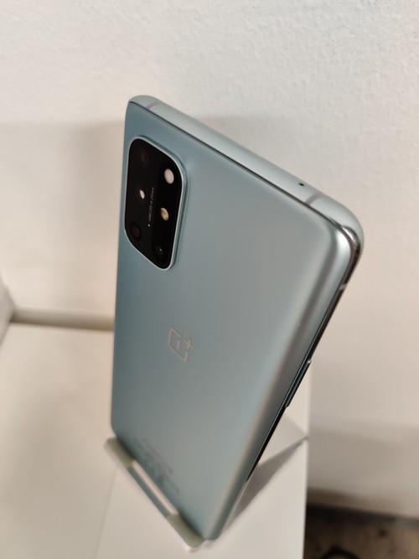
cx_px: 210
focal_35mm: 27
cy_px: 280
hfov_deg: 51.3
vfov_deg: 65.3
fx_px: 436
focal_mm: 4.75
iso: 640
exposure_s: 1/50
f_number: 1.65
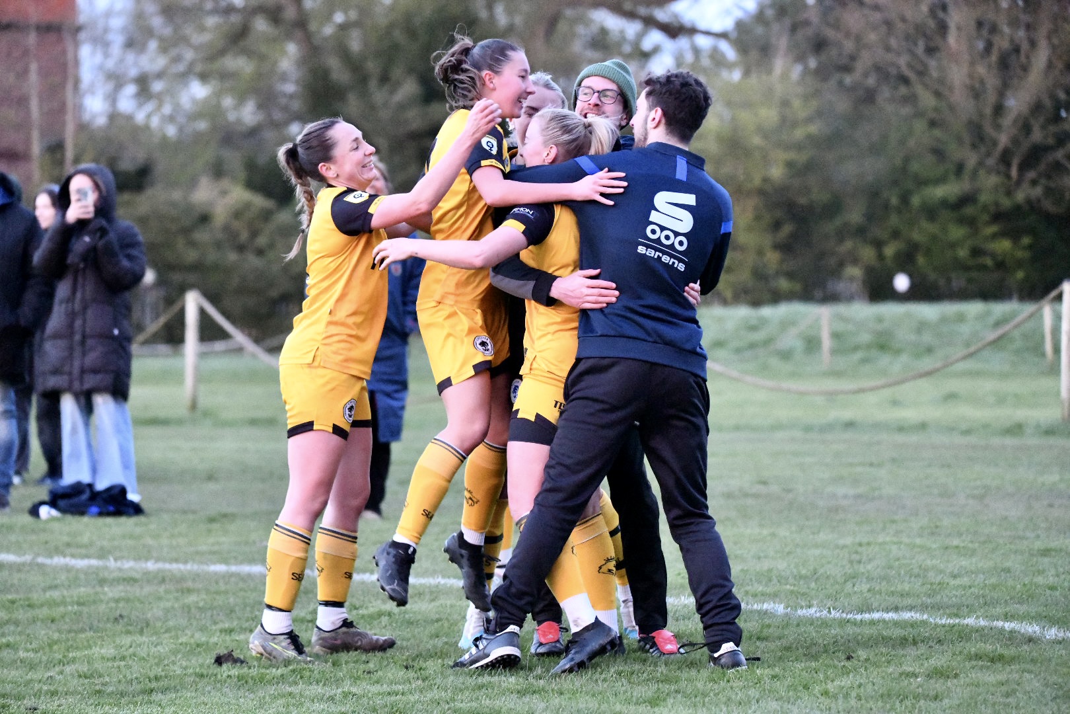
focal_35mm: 200
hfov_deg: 10.3
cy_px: 357
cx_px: 535
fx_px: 5944
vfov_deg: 6.9
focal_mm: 200
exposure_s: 1/500
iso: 25600
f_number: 6.3
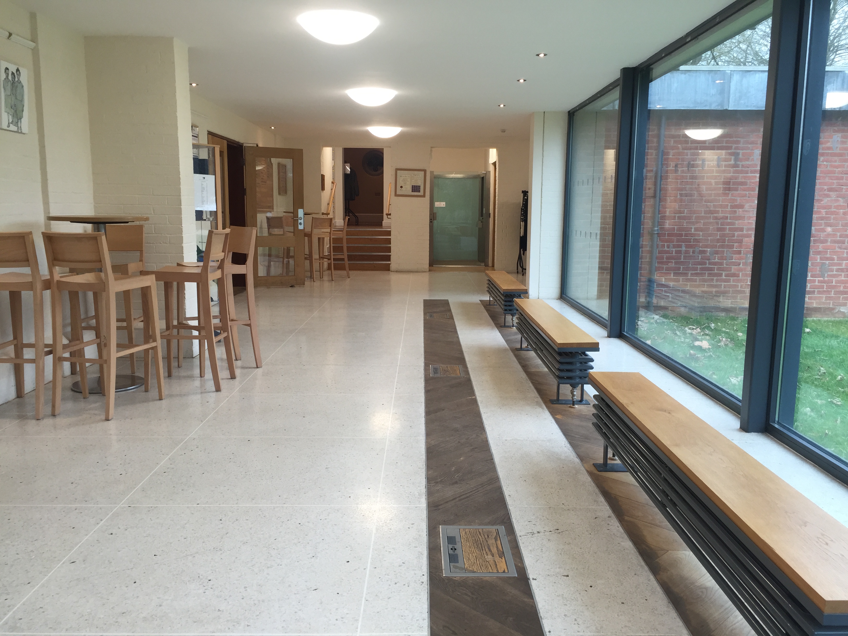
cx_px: 424
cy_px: 318
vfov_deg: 48.2
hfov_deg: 61.7
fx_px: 710
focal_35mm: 29
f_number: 2.2
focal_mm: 4.15
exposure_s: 1/50
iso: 40
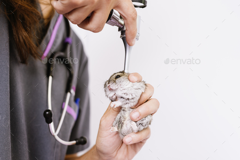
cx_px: 120
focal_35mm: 50
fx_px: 333
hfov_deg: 39.6
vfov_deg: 27.0
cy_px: 80
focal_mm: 50
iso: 320
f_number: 4
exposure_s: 1/125
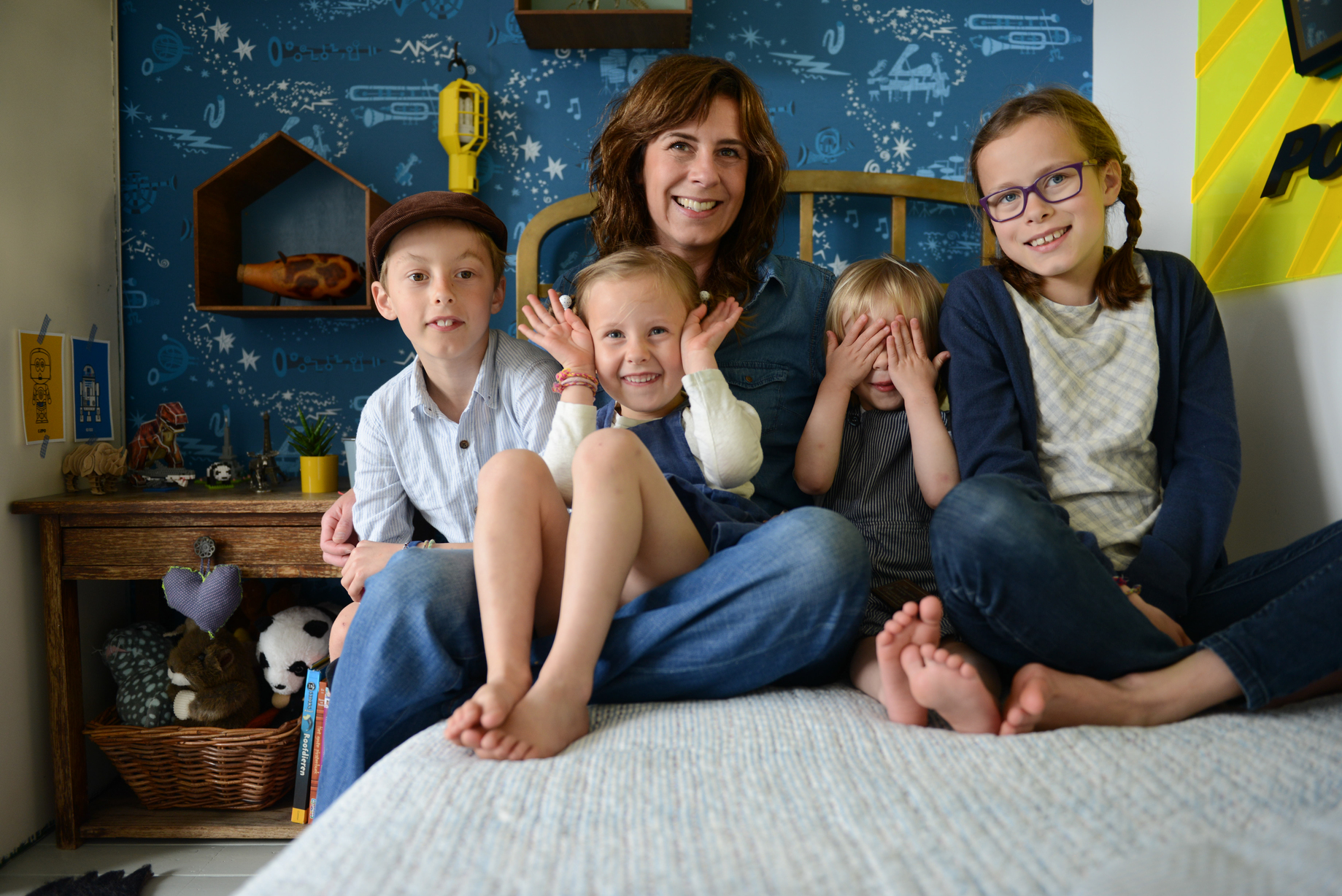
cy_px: 448
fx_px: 1044
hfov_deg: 65.4
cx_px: 671
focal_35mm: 28
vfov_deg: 46.4
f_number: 2.8
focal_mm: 28
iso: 400
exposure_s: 1/125
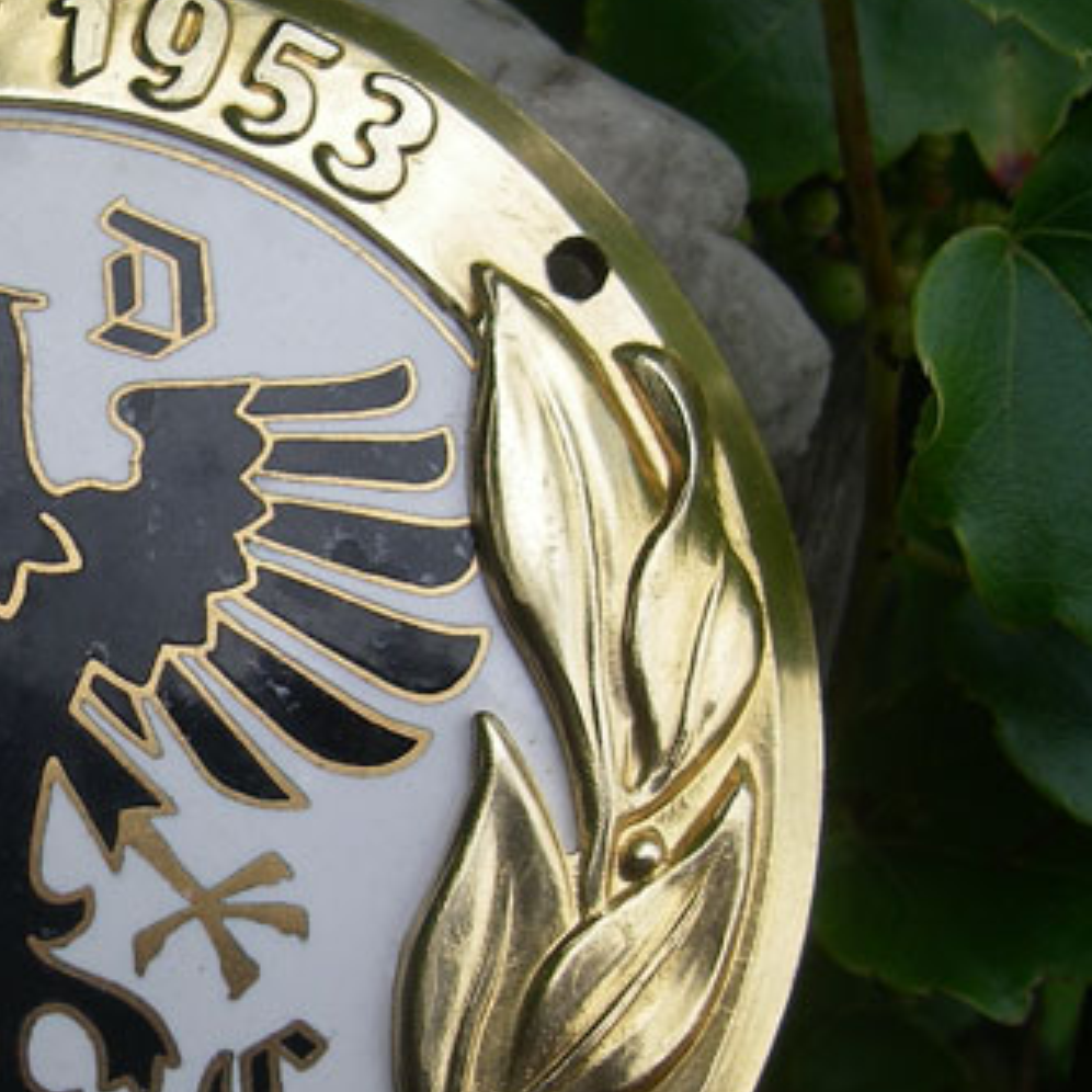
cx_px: -30
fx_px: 2891
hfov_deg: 20.6
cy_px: 753
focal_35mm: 81
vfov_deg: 21.3
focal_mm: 6.3
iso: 64
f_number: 3.3
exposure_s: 1/320
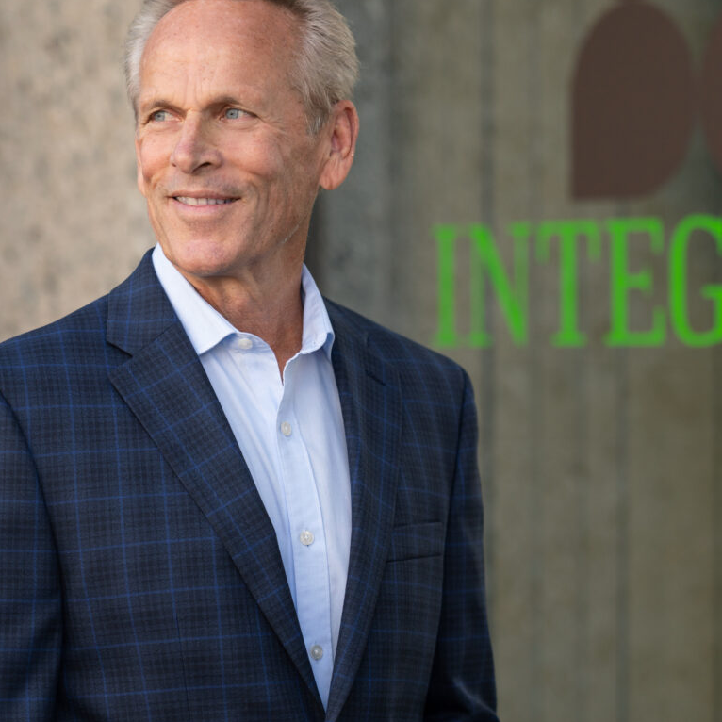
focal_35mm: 230
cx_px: 398
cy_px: 310
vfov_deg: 7.6
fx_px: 5427
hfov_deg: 7.6
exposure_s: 1/1000
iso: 400
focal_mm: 135
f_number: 2.8
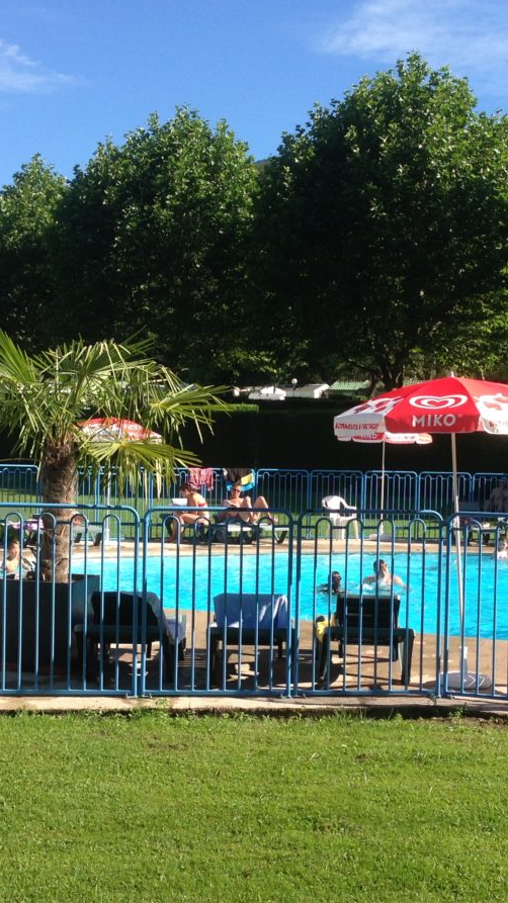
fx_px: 1390
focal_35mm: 58
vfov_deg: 36.0
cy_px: 456
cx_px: 263
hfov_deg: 20.7
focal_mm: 4.13
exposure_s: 1/874
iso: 50
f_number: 2.4
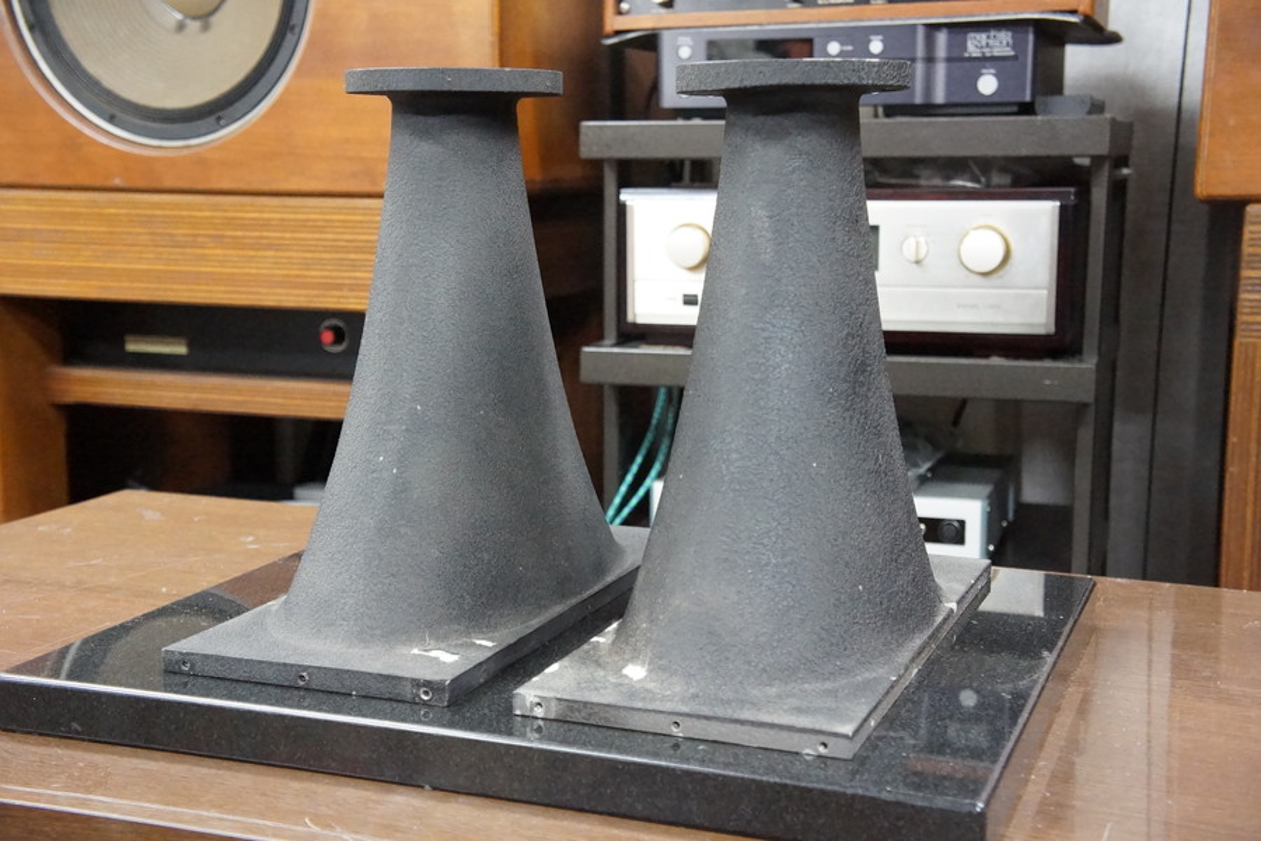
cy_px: 420
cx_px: 630
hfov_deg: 41.1
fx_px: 1681
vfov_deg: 28.1
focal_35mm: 48
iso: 6400
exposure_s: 1/60
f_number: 5
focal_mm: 32
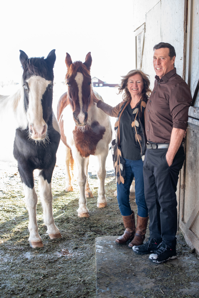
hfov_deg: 27.0
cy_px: 149
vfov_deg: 39.6
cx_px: 100
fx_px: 414
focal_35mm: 50
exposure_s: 1/200
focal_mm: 50
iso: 500
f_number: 4
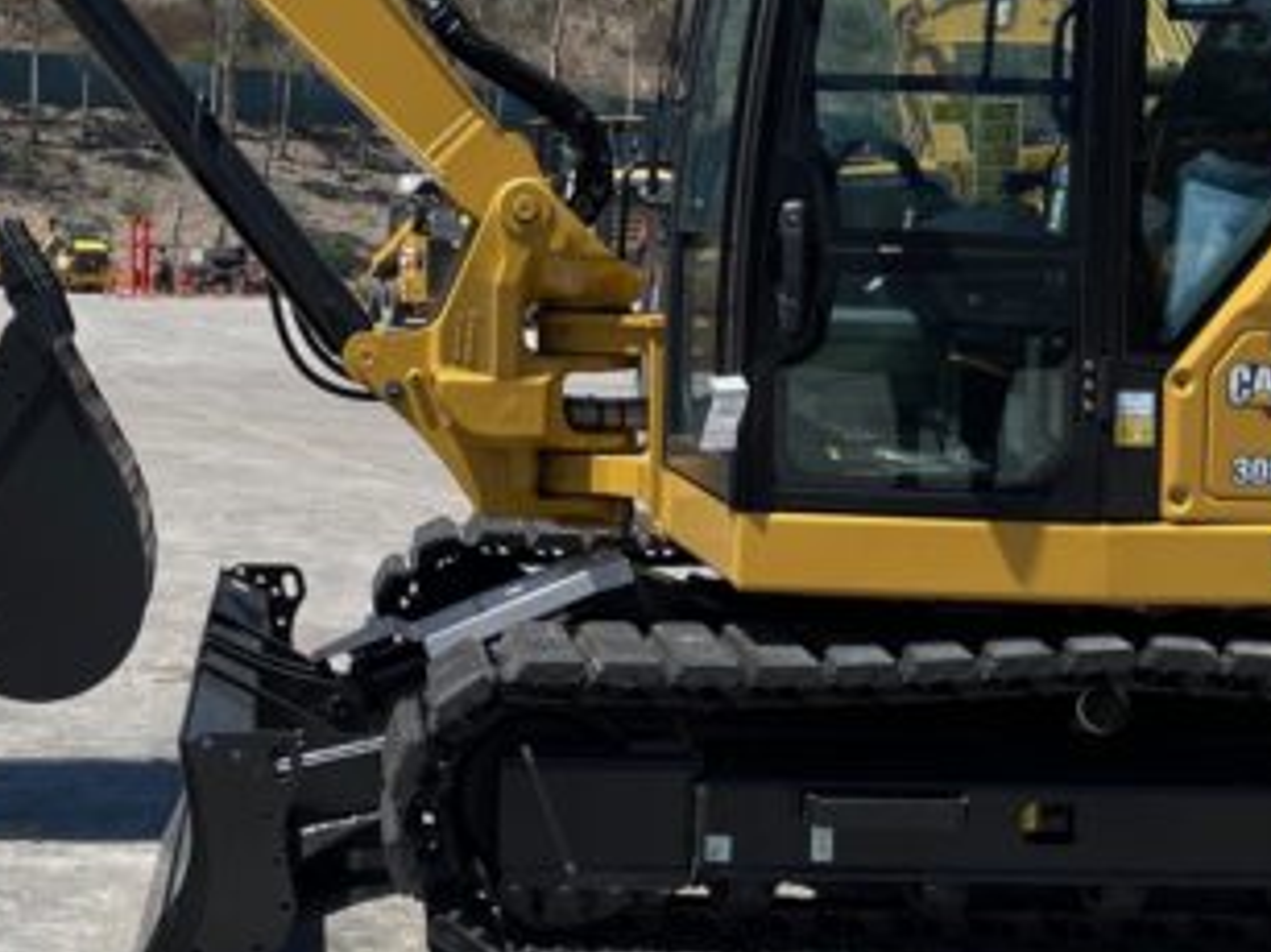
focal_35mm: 65
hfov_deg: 29.6
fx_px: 2386
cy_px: 261
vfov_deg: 22.4
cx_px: 406
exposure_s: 1/2660
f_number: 1.6
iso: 32
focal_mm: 5.1
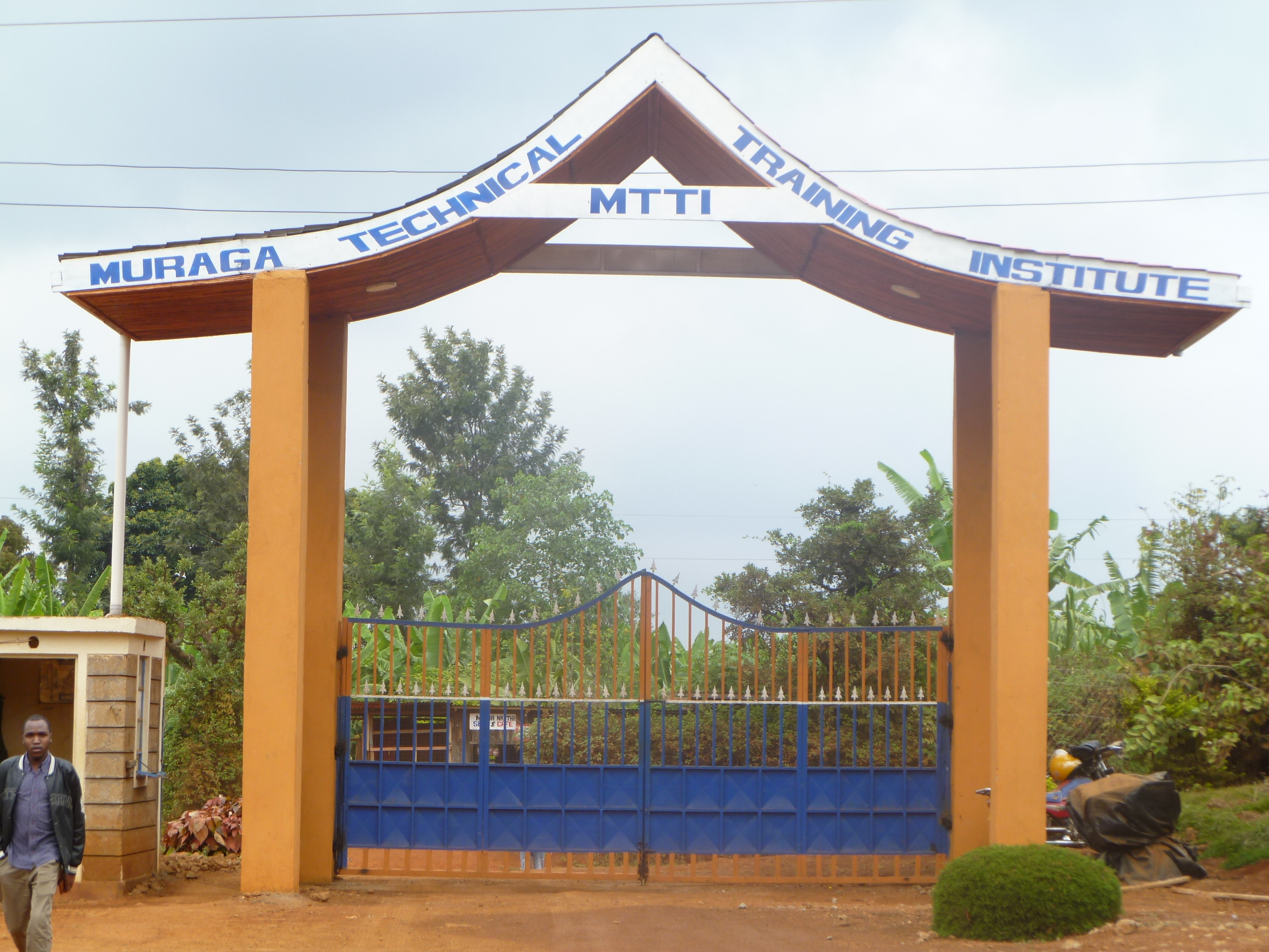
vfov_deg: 18.4
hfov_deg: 24.4
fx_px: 2933
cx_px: 634
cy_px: 476
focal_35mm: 80
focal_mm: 14.2
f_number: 4.5
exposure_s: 1/160
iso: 80
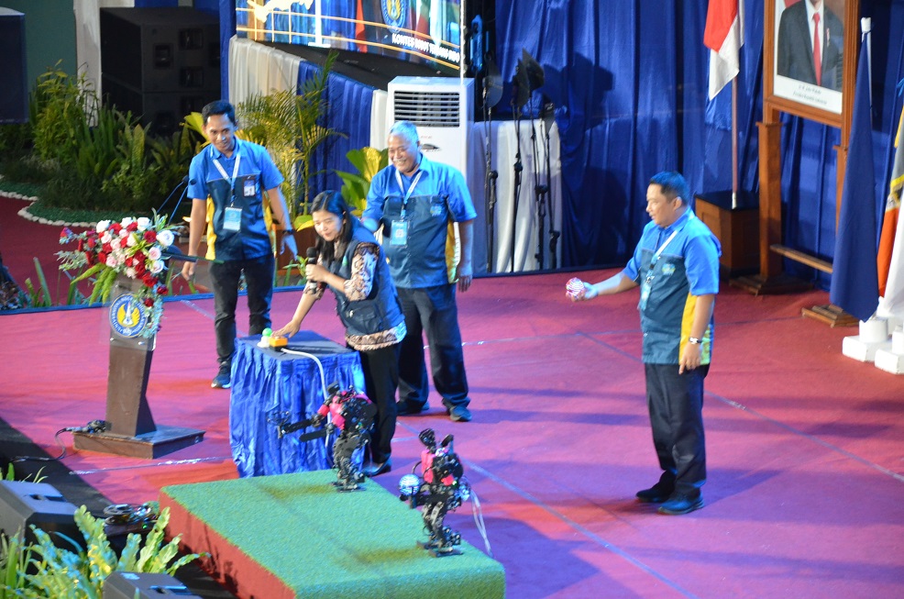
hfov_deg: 13.1
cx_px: 452
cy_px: 300
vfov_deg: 8.7
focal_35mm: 158
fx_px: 3947
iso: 2200
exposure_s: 1/30
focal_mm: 105
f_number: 5.6
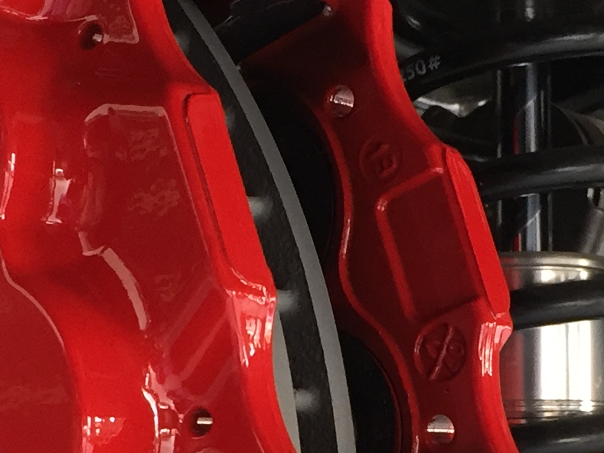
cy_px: 533
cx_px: 257
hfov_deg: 16.4
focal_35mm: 120
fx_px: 2094
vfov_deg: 12.1
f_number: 2.2
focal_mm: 4.15
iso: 64
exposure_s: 1/30
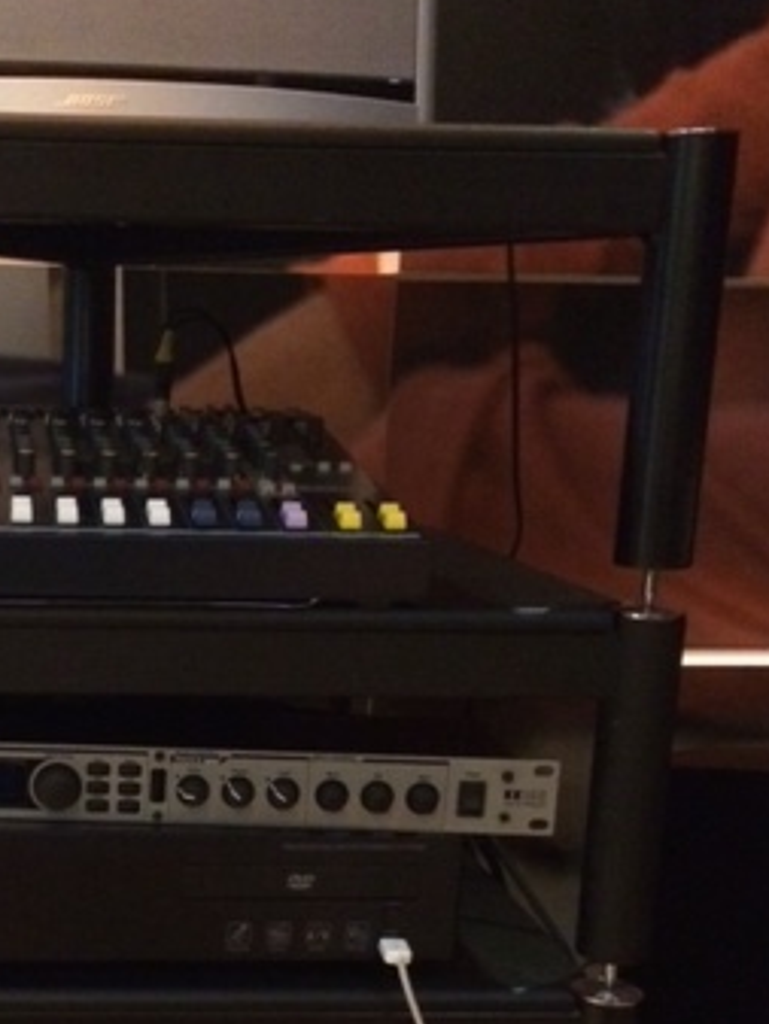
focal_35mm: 55
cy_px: 793
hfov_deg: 25.9
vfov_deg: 34.1
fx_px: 1628
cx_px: 106
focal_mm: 4.15
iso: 640
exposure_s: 1/15
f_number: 2.2
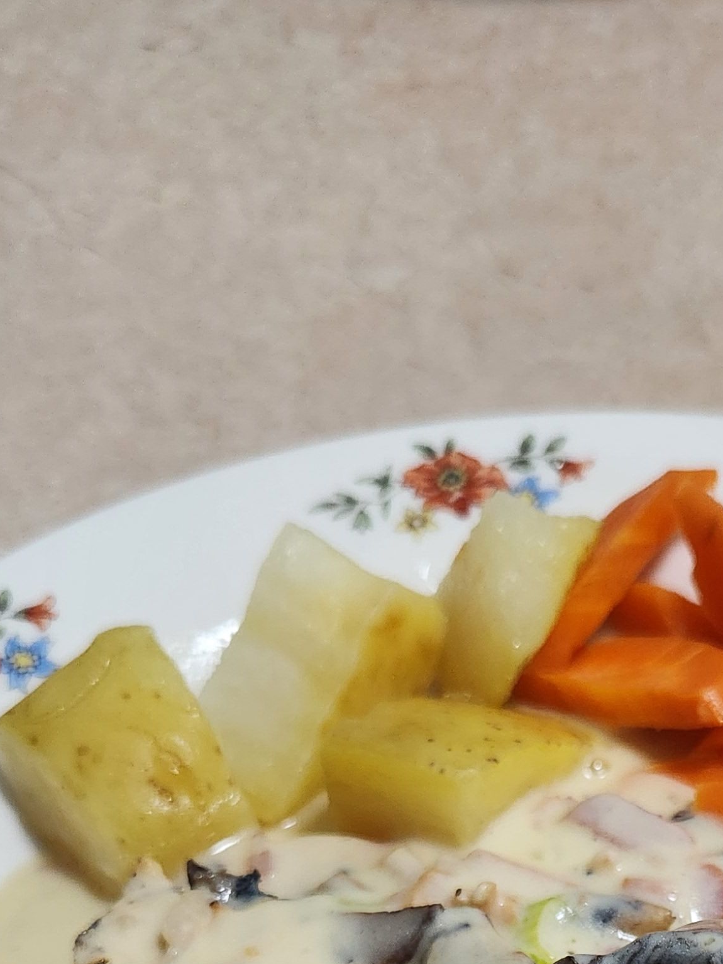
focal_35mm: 60
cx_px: 553
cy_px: 1113
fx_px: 1671
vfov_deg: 28.6
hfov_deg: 24.1
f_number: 1.8
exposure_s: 1/100
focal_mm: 5.4
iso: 320
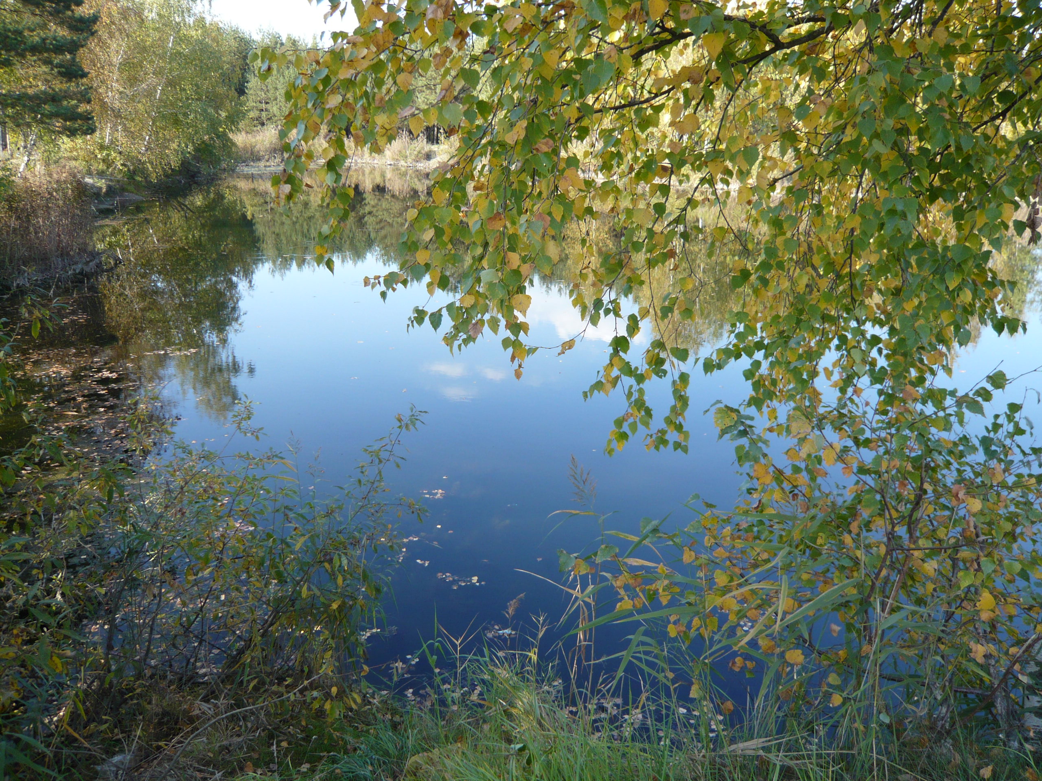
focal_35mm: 28
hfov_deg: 63.4
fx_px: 843
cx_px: 521
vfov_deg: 49.7
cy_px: 390
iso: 100
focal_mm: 4.6
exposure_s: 1/200
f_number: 2.8
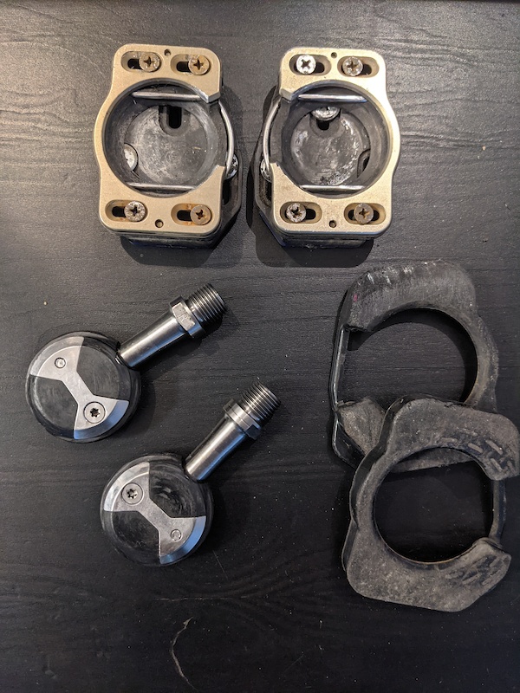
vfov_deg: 65.3
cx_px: 260
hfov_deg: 51.4
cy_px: 346
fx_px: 541
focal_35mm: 27
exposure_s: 1/24
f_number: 1.73
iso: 318
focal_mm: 4.38
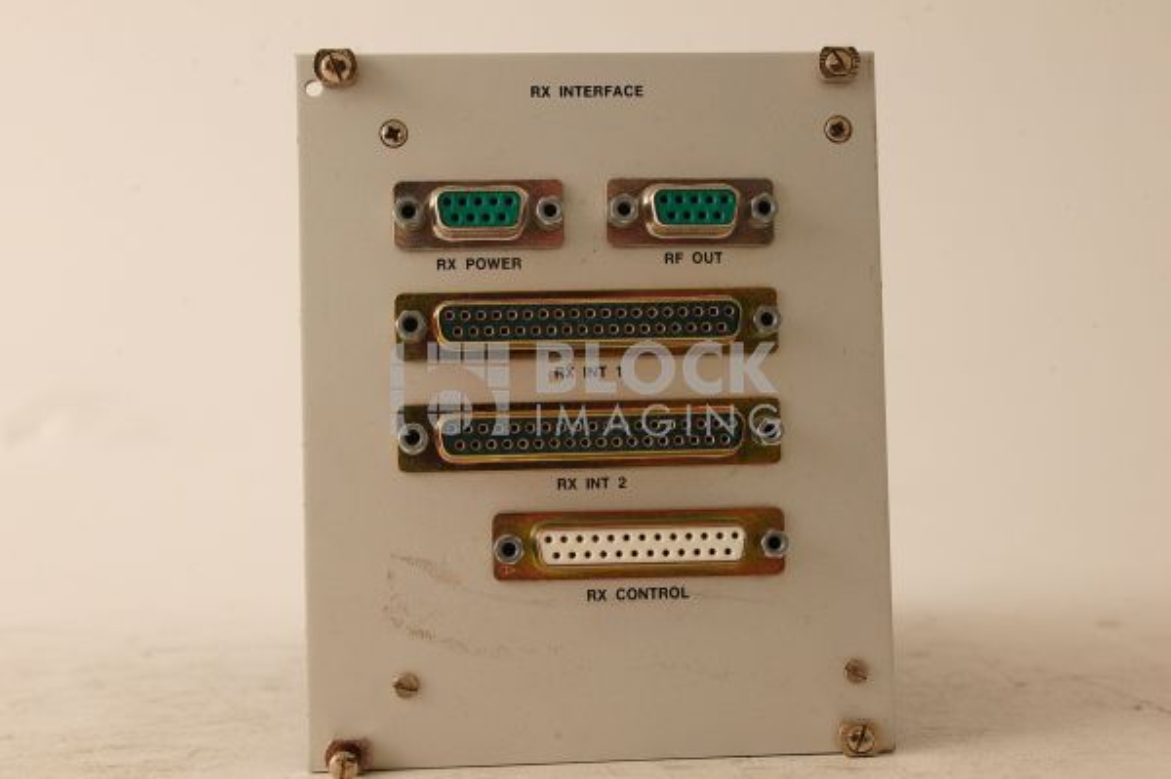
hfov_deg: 39.6
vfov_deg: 26.9
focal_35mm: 50
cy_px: 390
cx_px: 586
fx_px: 1625
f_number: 10
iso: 1600
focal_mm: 50
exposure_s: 1/125
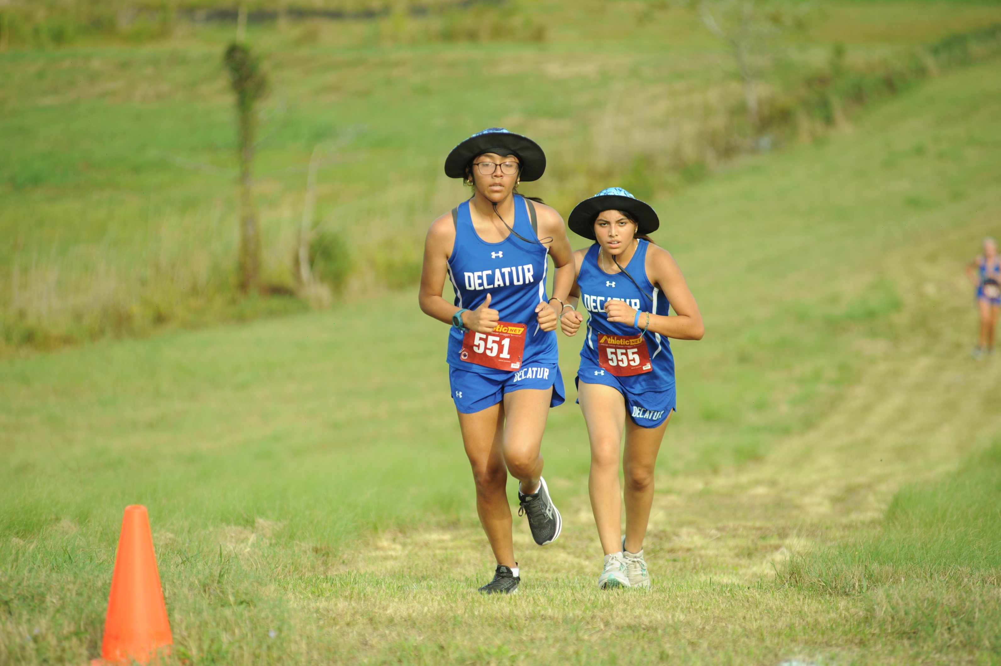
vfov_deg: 7.4
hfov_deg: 11.1
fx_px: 5142
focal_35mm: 185
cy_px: 333
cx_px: 500
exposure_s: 1/1600
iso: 320
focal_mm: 185
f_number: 3.5
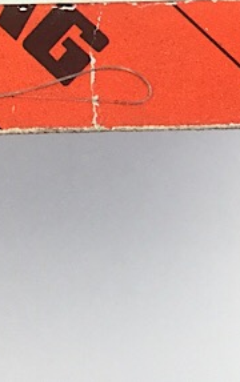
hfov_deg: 9.7
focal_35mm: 136
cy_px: -209
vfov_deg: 14.2
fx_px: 1420
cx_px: 114
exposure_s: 1/33
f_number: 2.4
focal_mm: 3.3
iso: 64
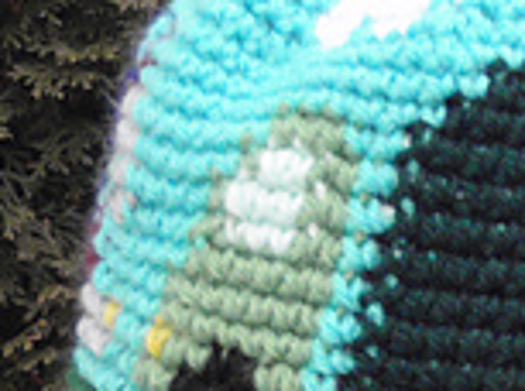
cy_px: 417
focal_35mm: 118
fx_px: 1785
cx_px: 563
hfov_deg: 16.3
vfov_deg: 12.3
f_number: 4.1
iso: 800
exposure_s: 1/200
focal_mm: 6.53
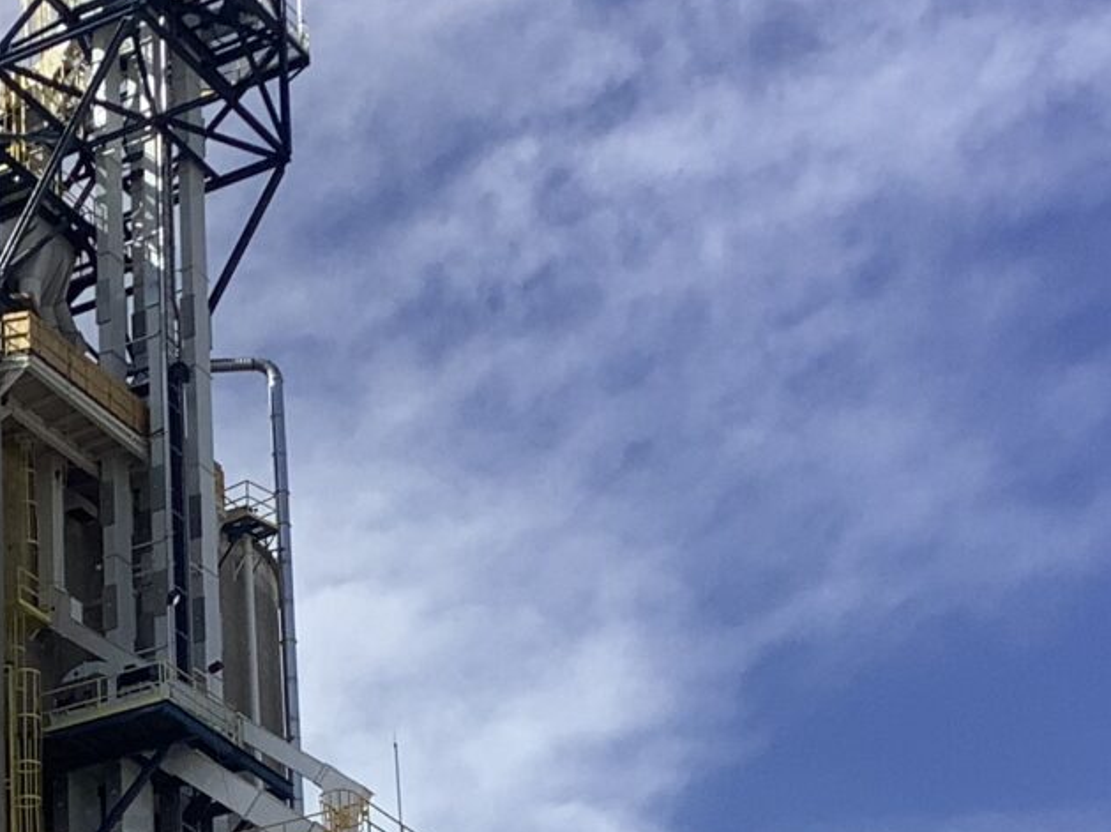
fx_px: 3240
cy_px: 966
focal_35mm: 101
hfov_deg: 18.8
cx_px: -44
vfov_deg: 14.2
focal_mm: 3.3
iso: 25
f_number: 2.4
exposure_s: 1/1942
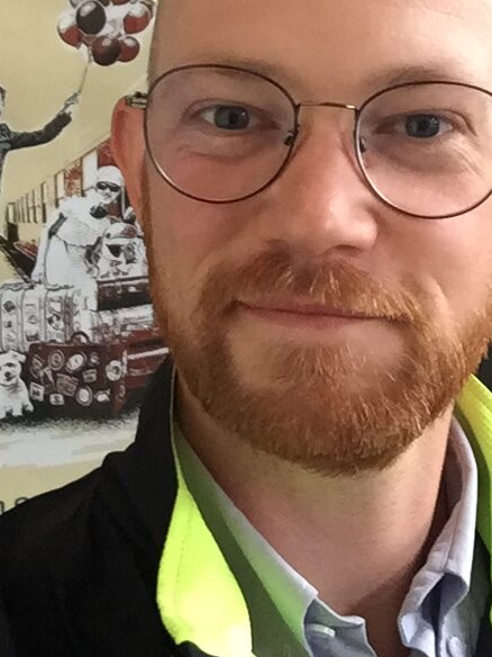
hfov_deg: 21.6
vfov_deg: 28.3
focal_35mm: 68
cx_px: 271
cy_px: 202
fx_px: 1289
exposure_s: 1/33
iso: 160
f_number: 2.2
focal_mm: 2.65
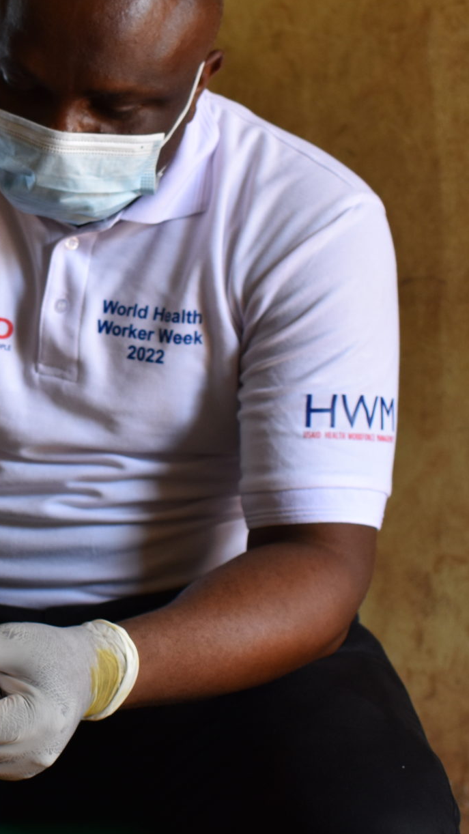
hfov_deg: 14.9
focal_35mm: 79
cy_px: 334
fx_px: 1747
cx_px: -42
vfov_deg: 26.8
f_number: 4
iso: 400
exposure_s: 1/60
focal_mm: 24
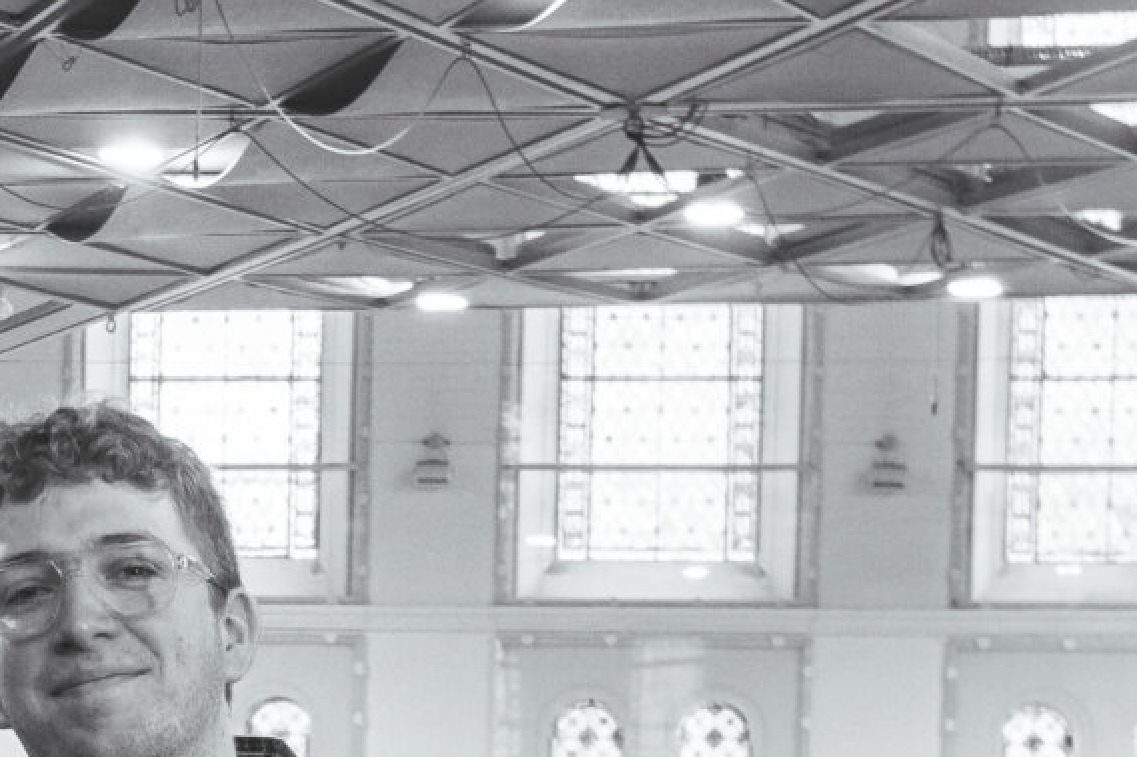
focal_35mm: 101
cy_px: 1056
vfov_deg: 13.0
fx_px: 3188
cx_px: 186
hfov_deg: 19.9
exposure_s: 1/60
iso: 800
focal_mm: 18.4
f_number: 4
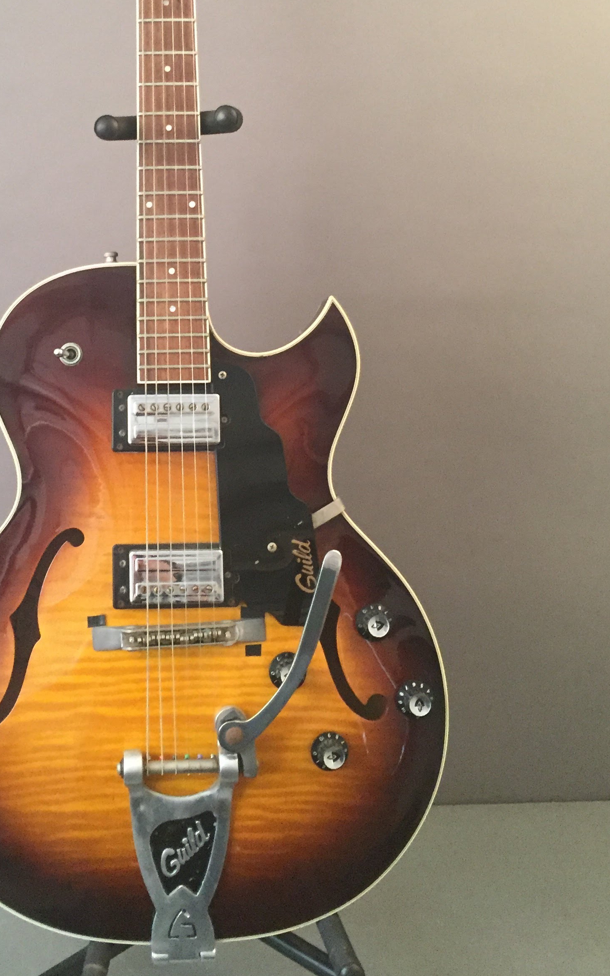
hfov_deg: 29.5
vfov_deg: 45.4
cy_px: 310
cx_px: 169
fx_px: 1144
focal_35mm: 43
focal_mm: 4.15
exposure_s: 1/30
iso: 250
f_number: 2.2
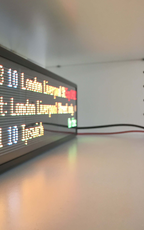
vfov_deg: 47.2
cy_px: 113
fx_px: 264
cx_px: -12
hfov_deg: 28.0
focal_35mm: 42
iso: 125
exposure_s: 1/33
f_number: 2.2
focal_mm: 4.15
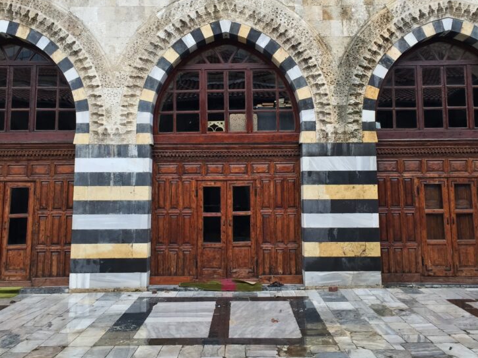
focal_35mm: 41
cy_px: 128
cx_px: 242
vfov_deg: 34.9
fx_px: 566
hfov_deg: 45.8
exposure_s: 1/120
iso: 40
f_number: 2.2
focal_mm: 4.15
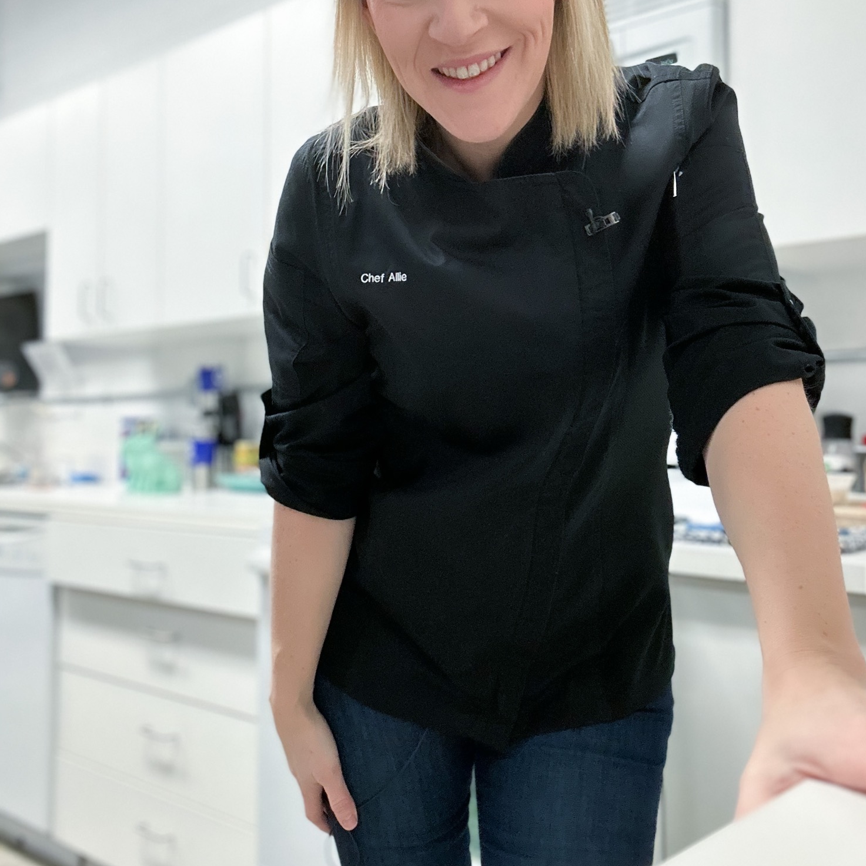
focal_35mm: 36
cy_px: 351
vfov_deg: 45.8
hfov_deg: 46.0
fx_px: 1019
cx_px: 440
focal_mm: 2.69
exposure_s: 1/60
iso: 250
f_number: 1.9
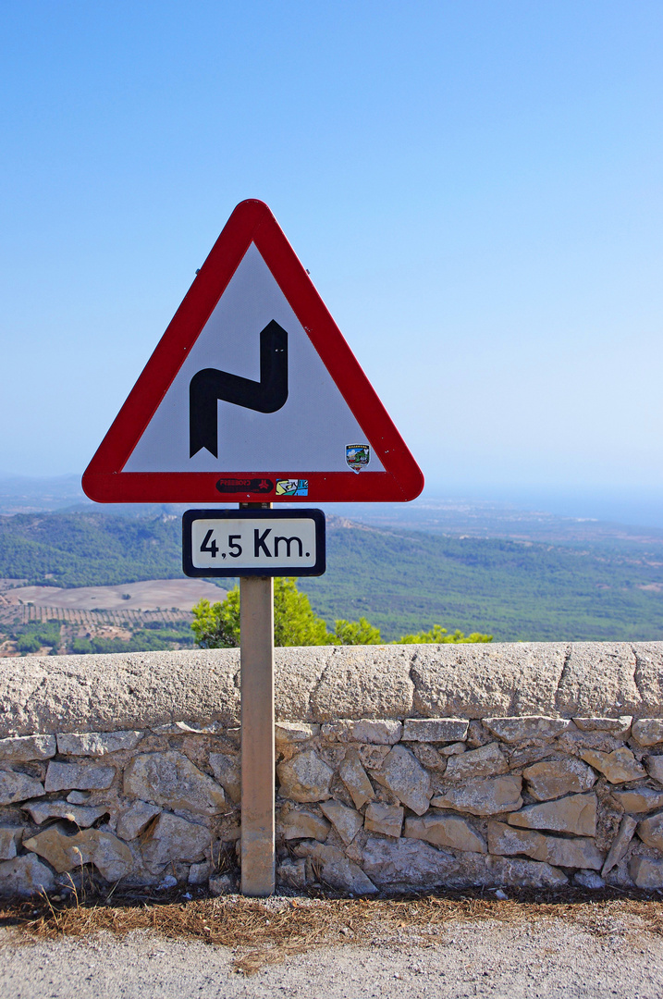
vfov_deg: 33.4
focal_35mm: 60
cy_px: 500
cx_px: 332
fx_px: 1662
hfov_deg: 22.6
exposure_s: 1/640
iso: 200
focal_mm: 40
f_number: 8
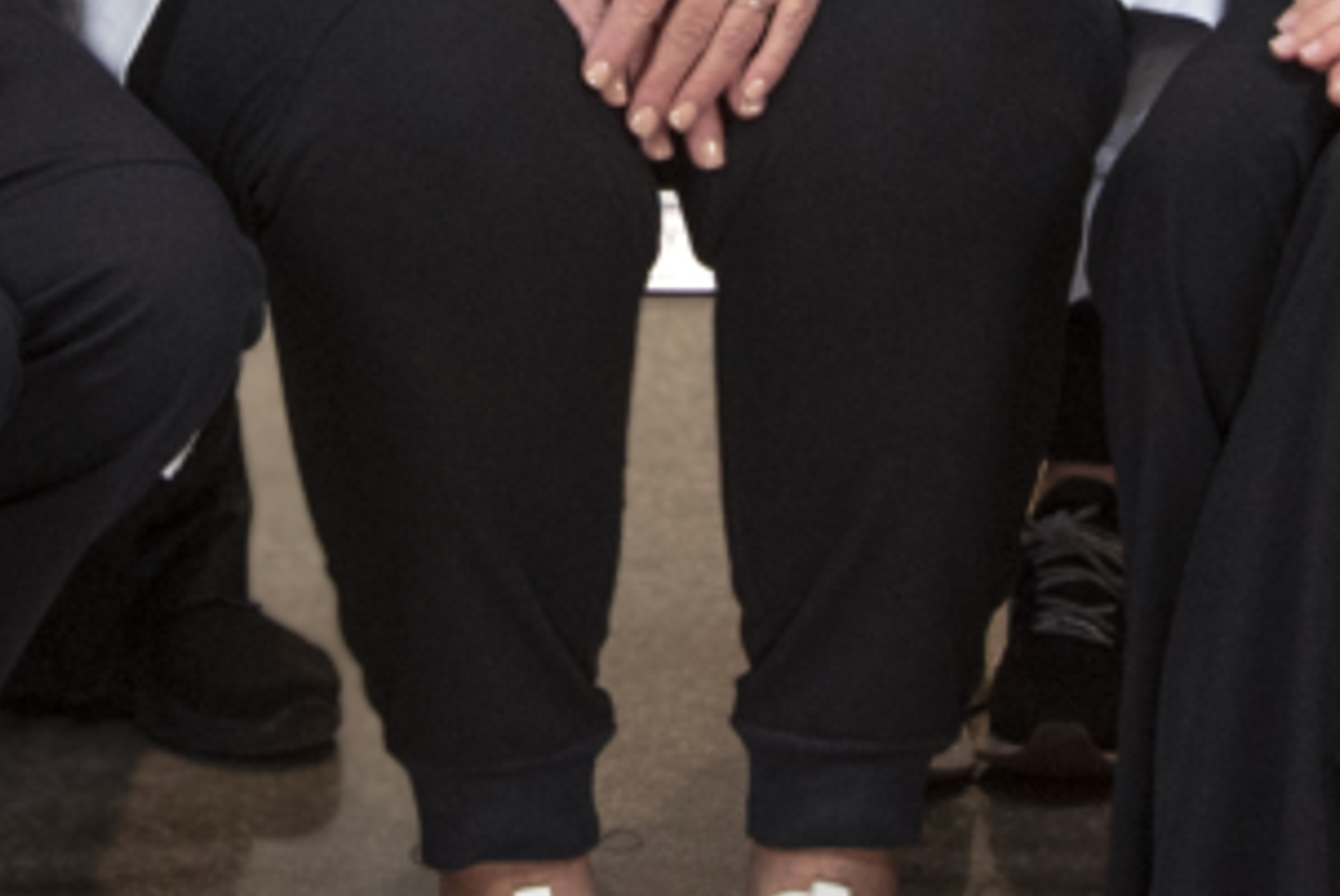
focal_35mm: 262
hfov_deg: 7.8
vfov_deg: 5.1
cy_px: -1025
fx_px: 9761
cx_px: 319
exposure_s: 1/100
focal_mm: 44
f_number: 5
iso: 1250
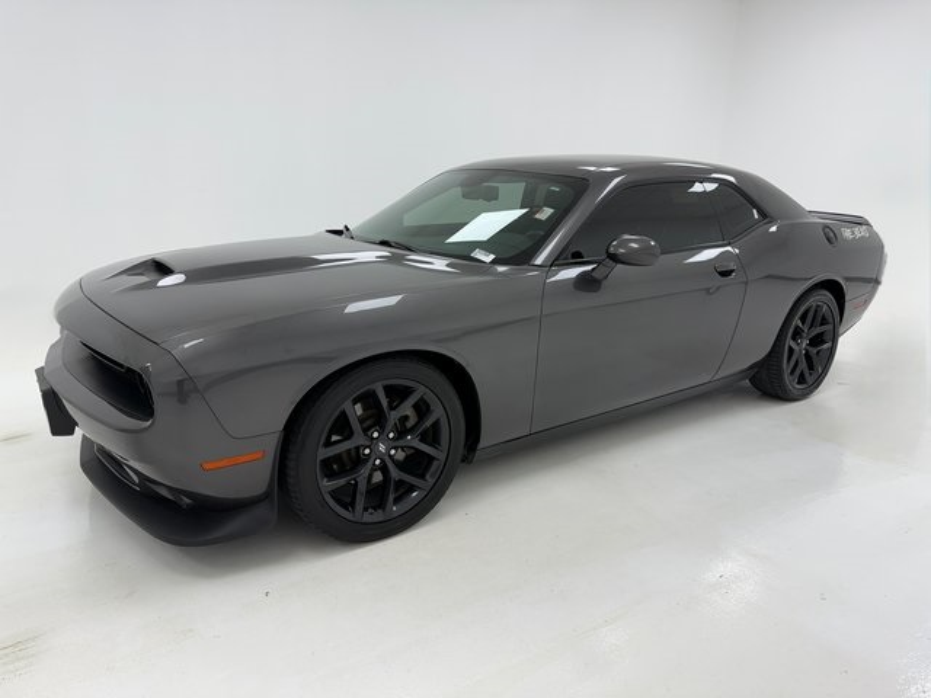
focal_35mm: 24
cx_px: 466
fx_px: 645
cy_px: 349
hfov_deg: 71.6
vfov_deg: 56.8
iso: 64
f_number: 1.78
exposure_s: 1/161
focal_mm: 6.76
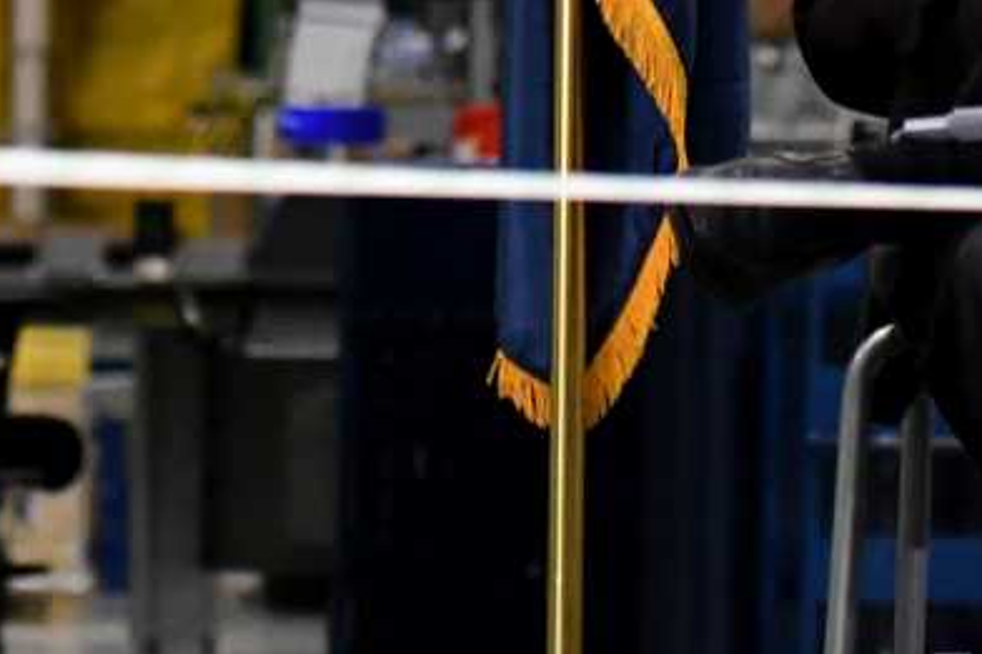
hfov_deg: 3.8
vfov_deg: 2.5
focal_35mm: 549
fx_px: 14968
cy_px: -497
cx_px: 814
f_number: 2.8
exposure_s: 1/500
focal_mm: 70
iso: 4000
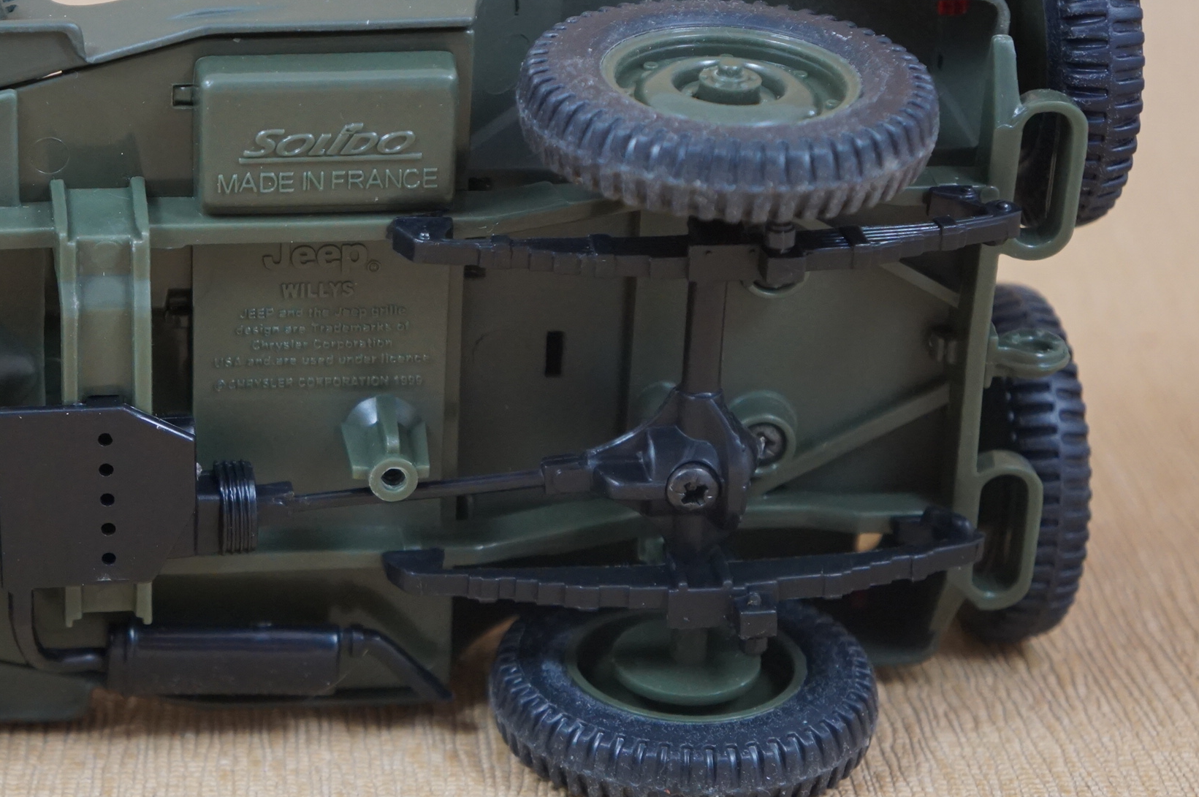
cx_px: 194
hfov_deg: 18.4
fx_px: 3660
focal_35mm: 110
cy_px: 361
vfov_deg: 12.4
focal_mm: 40
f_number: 4.5
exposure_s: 1/80
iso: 1250
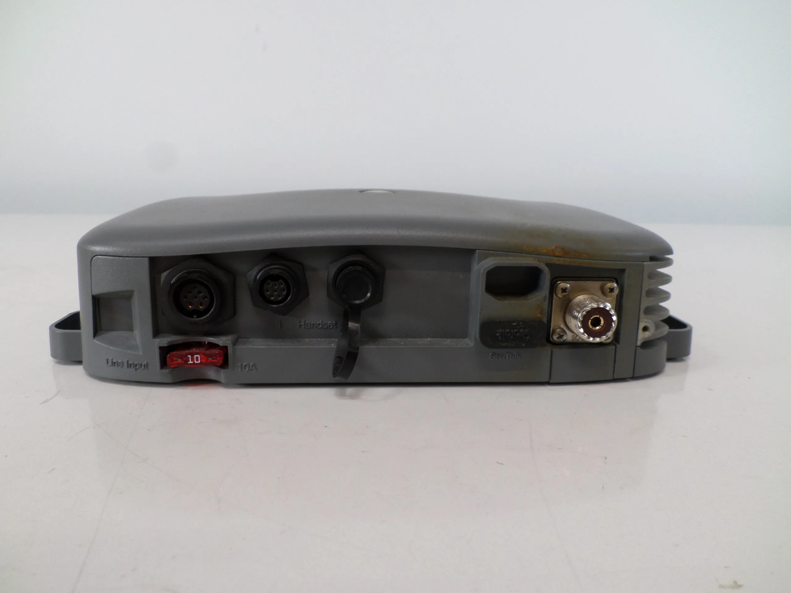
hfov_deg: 69.4
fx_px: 571
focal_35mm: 25
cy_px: 296
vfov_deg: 54.9
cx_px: 396
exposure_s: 1/60
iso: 80
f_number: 2.5
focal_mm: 4.5
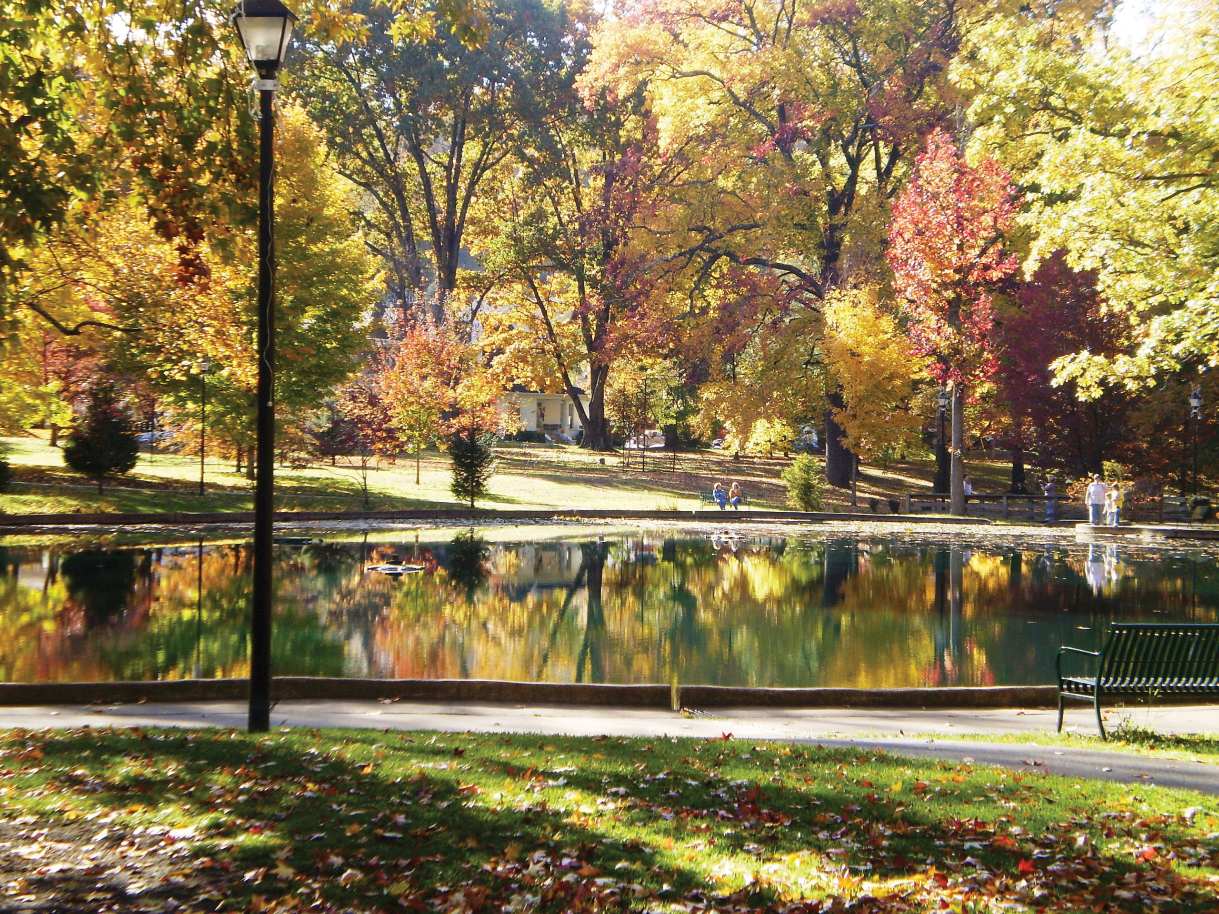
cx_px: 610
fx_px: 2676
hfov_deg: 25.7
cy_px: 457
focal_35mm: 76
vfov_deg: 19.4
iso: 64
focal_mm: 13.3
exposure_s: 1/100
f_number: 4.9
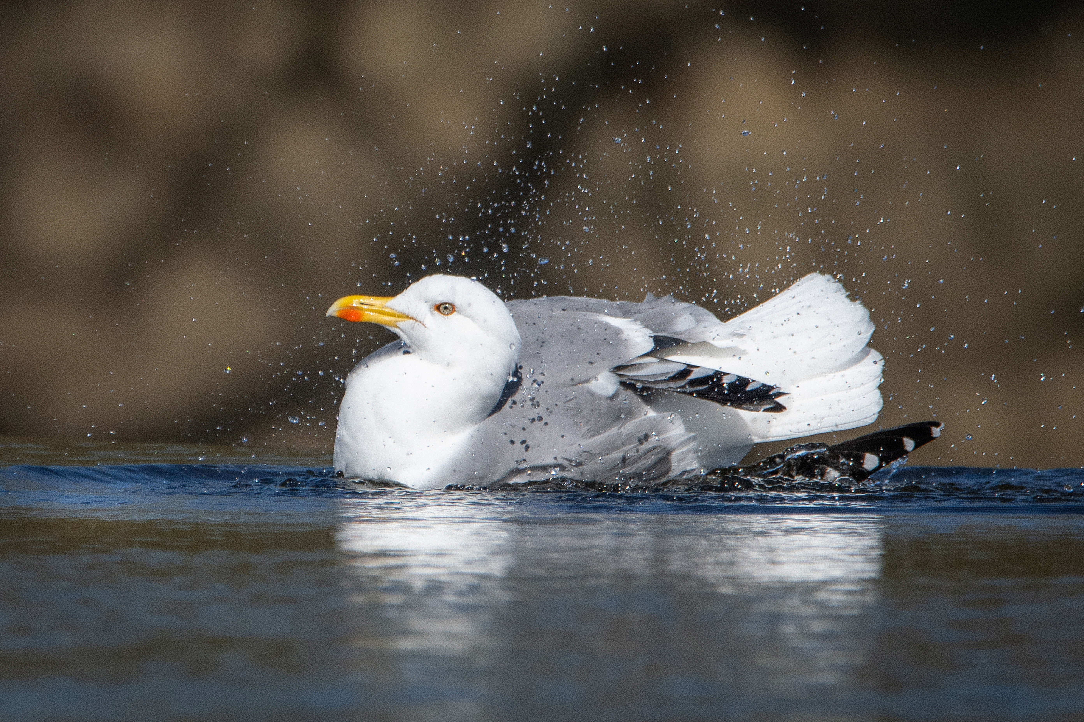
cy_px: 361
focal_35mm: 900
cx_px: 542
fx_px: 27098
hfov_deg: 2.3
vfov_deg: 1.5
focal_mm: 600
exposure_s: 1/2500
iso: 220
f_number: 6.3
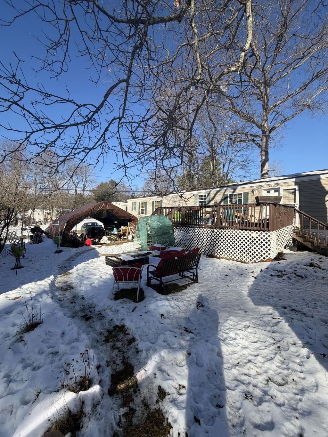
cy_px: 218
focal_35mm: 14
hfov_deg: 85.7
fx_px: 177
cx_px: 164
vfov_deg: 102.1
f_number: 2.2
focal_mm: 2.22
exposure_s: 1/770
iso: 25
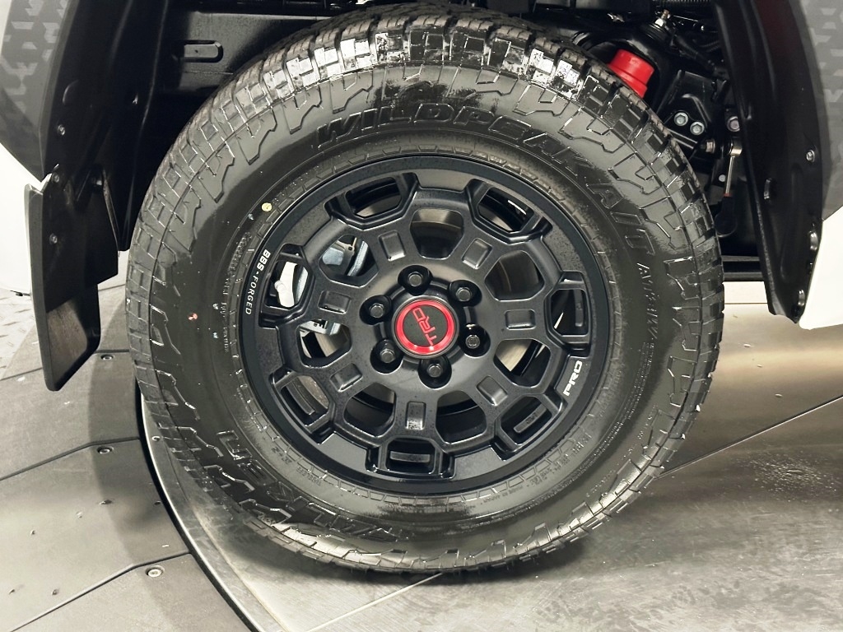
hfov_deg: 39.7
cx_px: 422
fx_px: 1169
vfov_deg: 30.3
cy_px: 316
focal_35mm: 48
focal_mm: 6.86
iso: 640
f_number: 1.78
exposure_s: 1/20
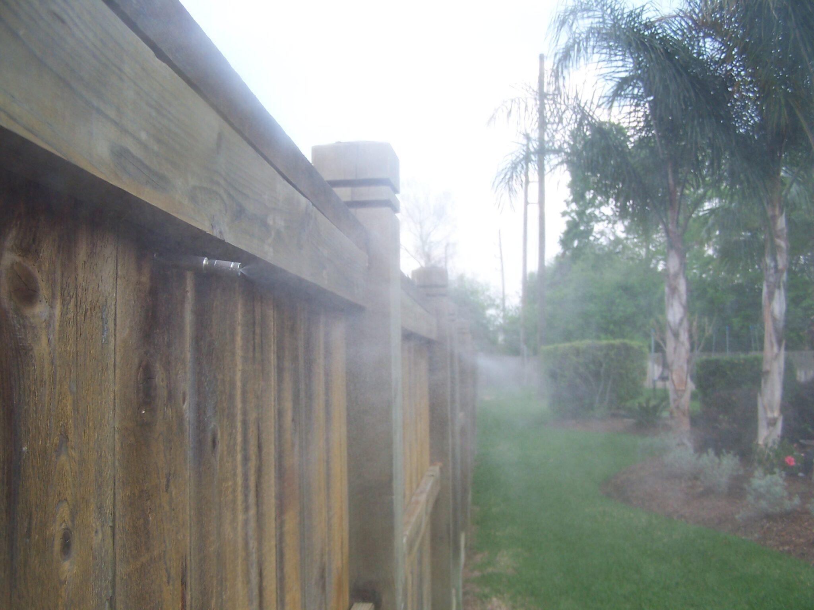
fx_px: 894
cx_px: 407
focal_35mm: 38
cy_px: 305
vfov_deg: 37.7
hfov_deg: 49.0
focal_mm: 6.3
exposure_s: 1/350
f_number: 2.8
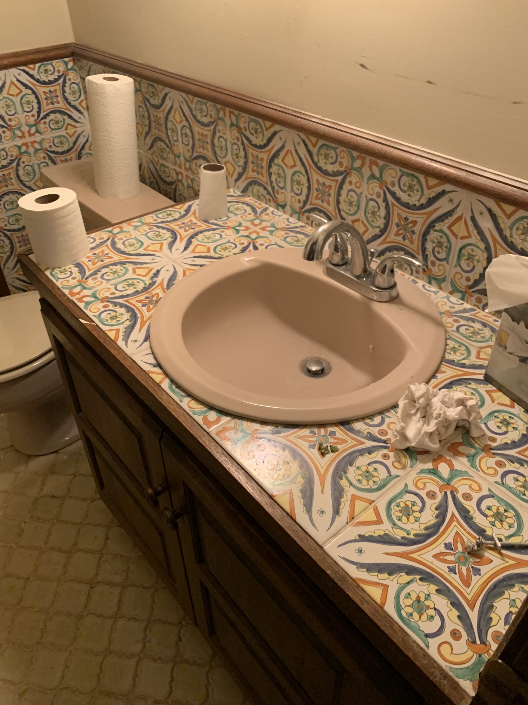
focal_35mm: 26
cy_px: 352
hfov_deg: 53.1
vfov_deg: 67.3
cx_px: 264
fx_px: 529
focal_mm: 4.25
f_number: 1.8
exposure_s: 1/40
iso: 250
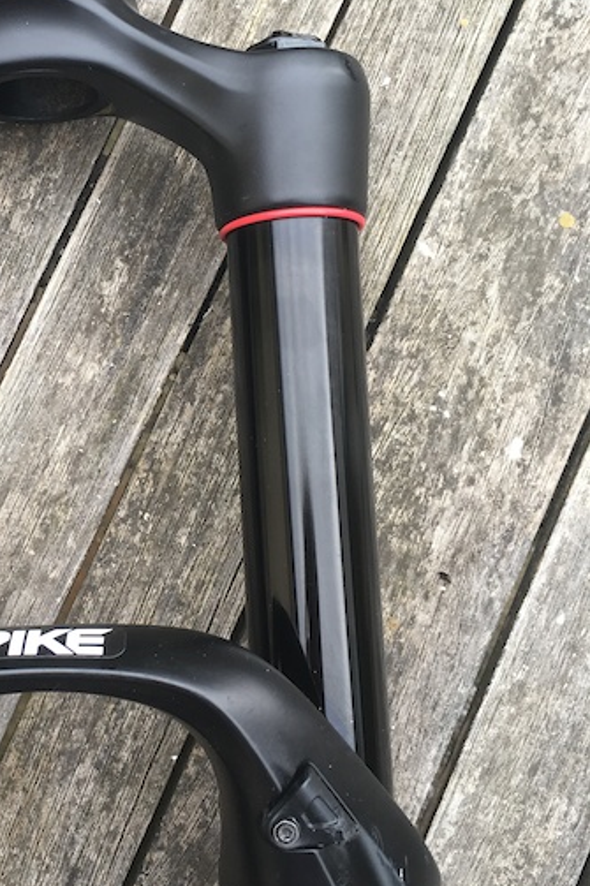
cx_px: 65
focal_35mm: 48
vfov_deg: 41.1
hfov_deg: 27.1
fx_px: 1181
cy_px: 432
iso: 25
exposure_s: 1/100
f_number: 2.2
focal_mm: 4.15
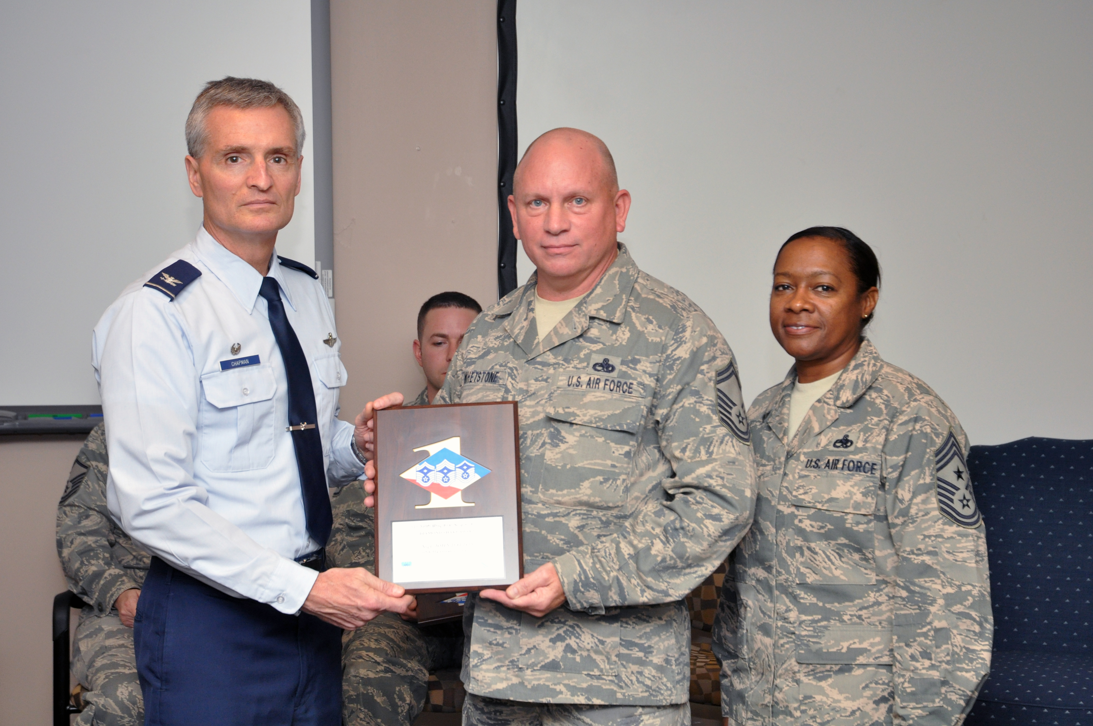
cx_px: 546
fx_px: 2274
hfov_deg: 27.0
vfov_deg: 18.1
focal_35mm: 75
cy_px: 363
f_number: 4.5
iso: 800
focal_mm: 50
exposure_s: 1/60
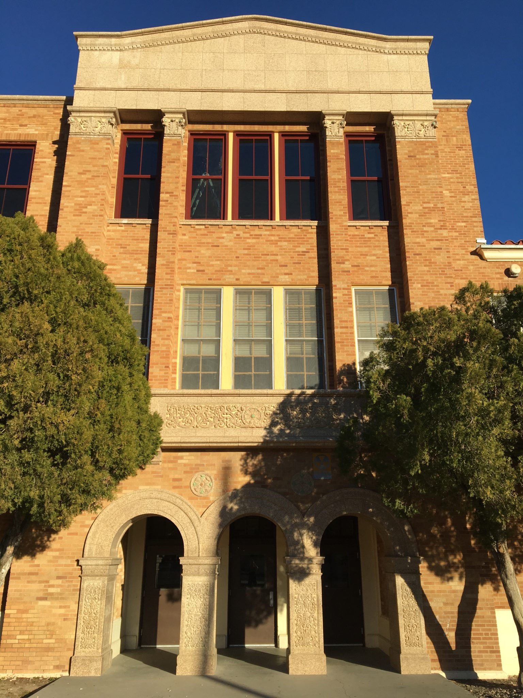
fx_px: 584
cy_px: 349
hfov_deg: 48.2
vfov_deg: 61.7
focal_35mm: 29
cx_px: 262
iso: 25
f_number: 2.2
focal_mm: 4.15
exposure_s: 1/1221
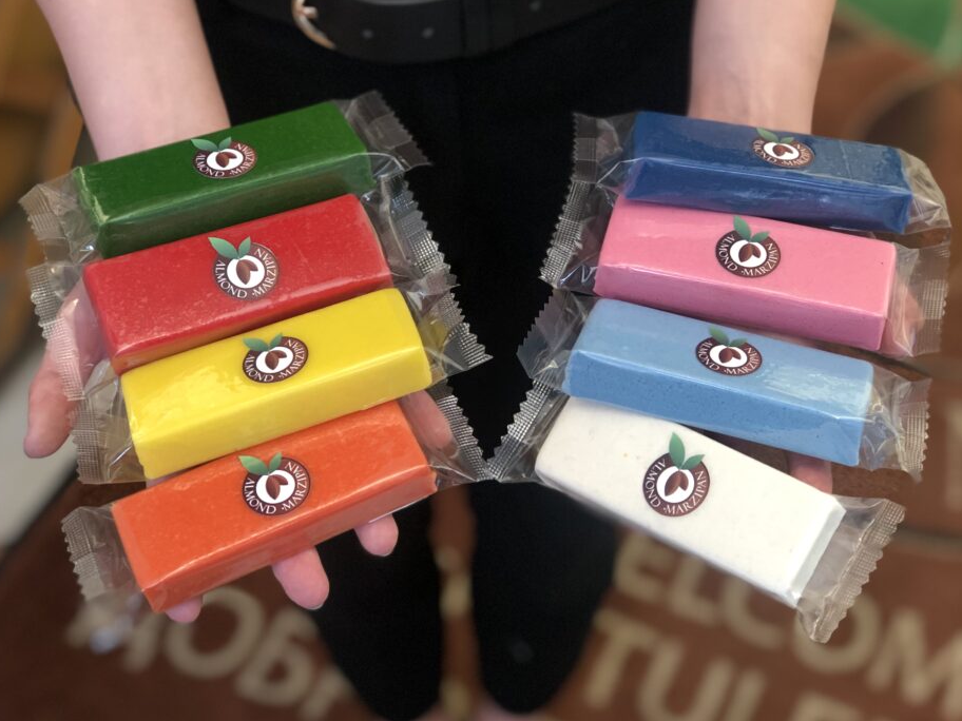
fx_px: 1779
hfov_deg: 30.2
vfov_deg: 22.9
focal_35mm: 64
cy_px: 334
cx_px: 528
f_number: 2.8
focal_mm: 6.6
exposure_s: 1/33
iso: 125
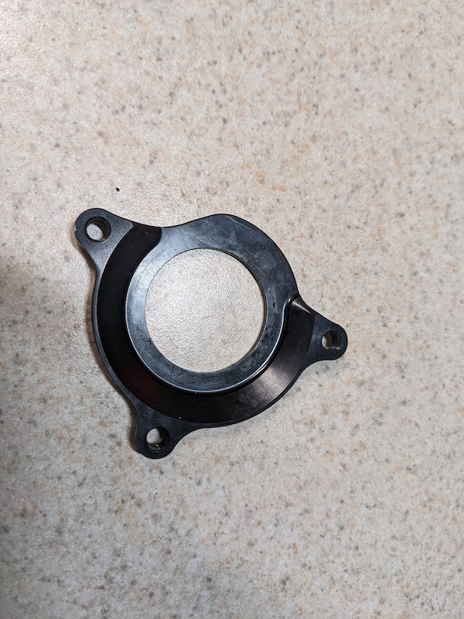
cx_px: 232
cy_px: 310
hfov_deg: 51.4
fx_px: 483
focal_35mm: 27
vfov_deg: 65.3
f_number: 1.73
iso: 77
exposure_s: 1/60
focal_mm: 4.38
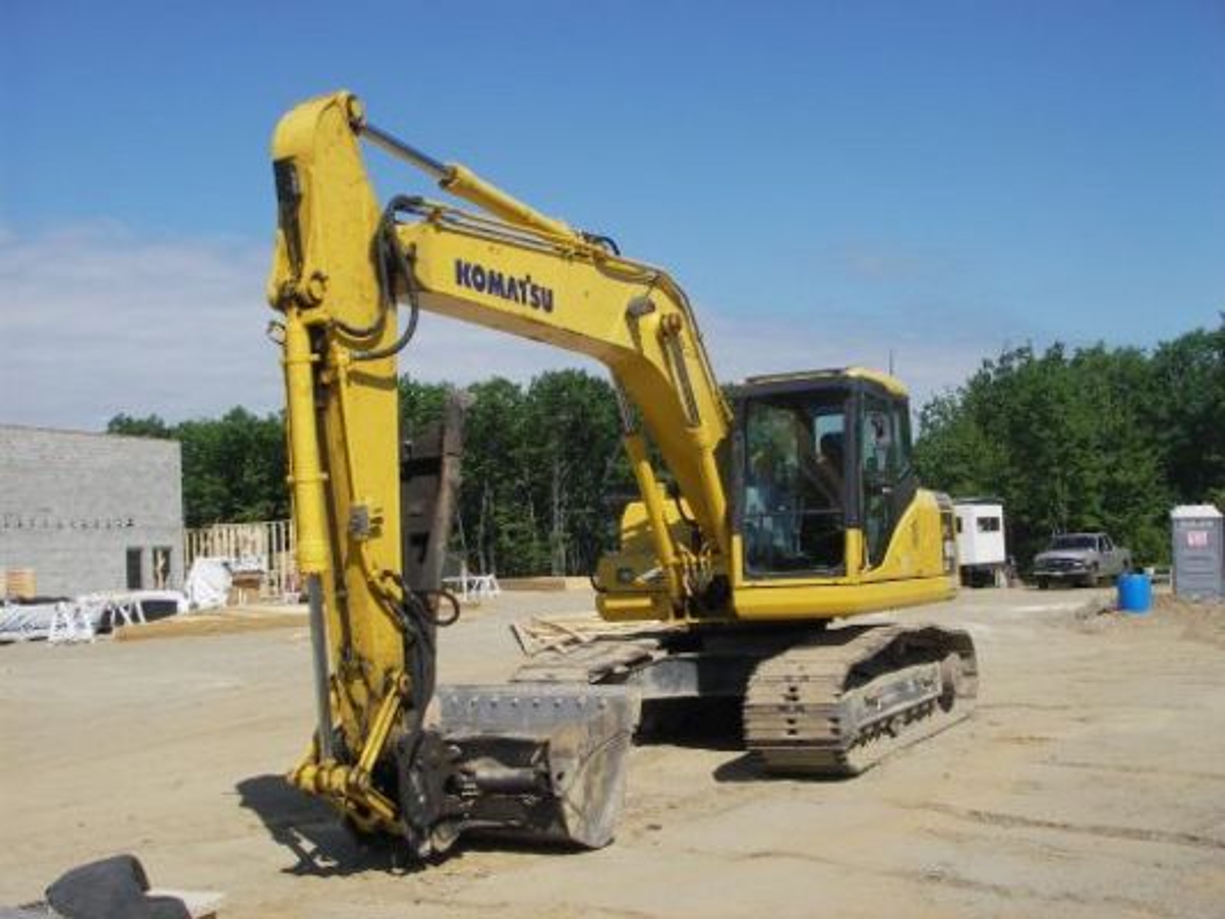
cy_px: 460
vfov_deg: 37.7
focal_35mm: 38
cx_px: 612
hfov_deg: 49.0
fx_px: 1345
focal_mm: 6.3
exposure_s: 1/250
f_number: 6.6
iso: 50
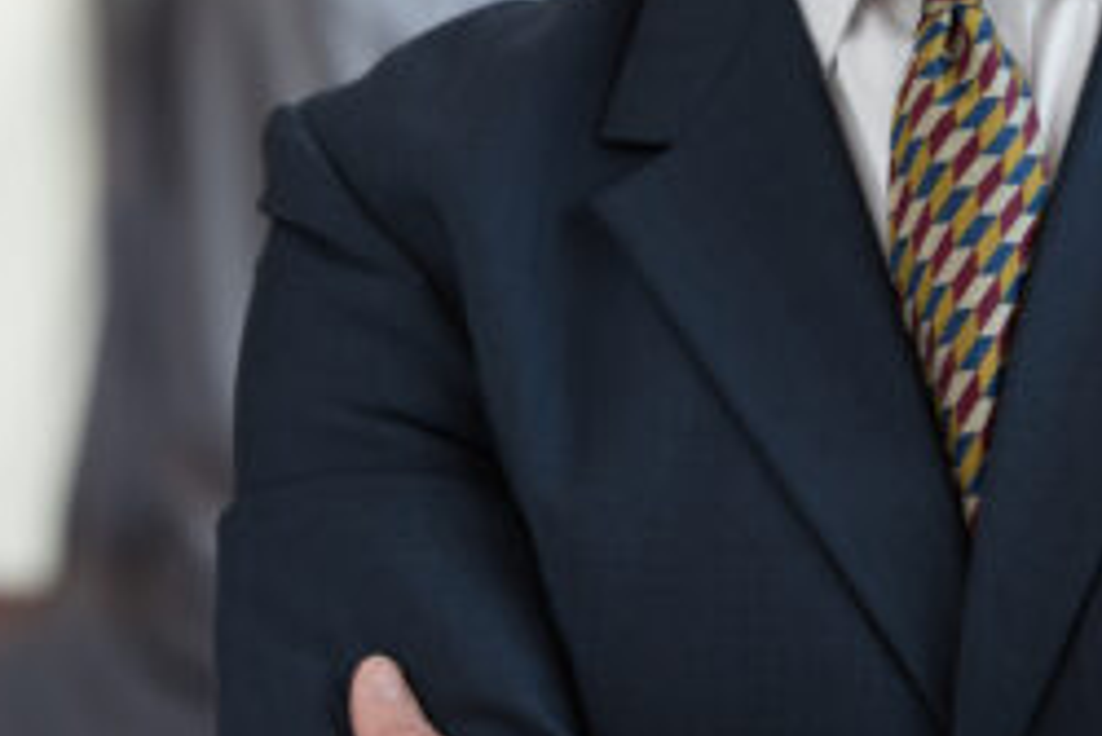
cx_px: 820
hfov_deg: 4.8
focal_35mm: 430
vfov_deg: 3.2
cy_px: -236
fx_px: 13170
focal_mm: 140
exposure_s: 1/400
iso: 200
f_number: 2.8
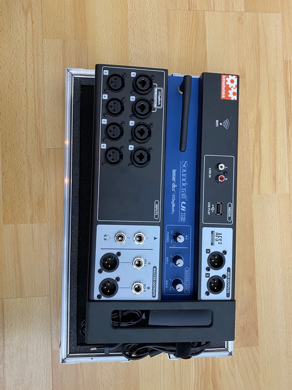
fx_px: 292
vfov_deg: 67.3
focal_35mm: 26
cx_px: 146
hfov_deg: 53.1
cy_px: 195
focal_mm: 4.25
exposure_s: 1/50
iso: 125
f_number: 1.8
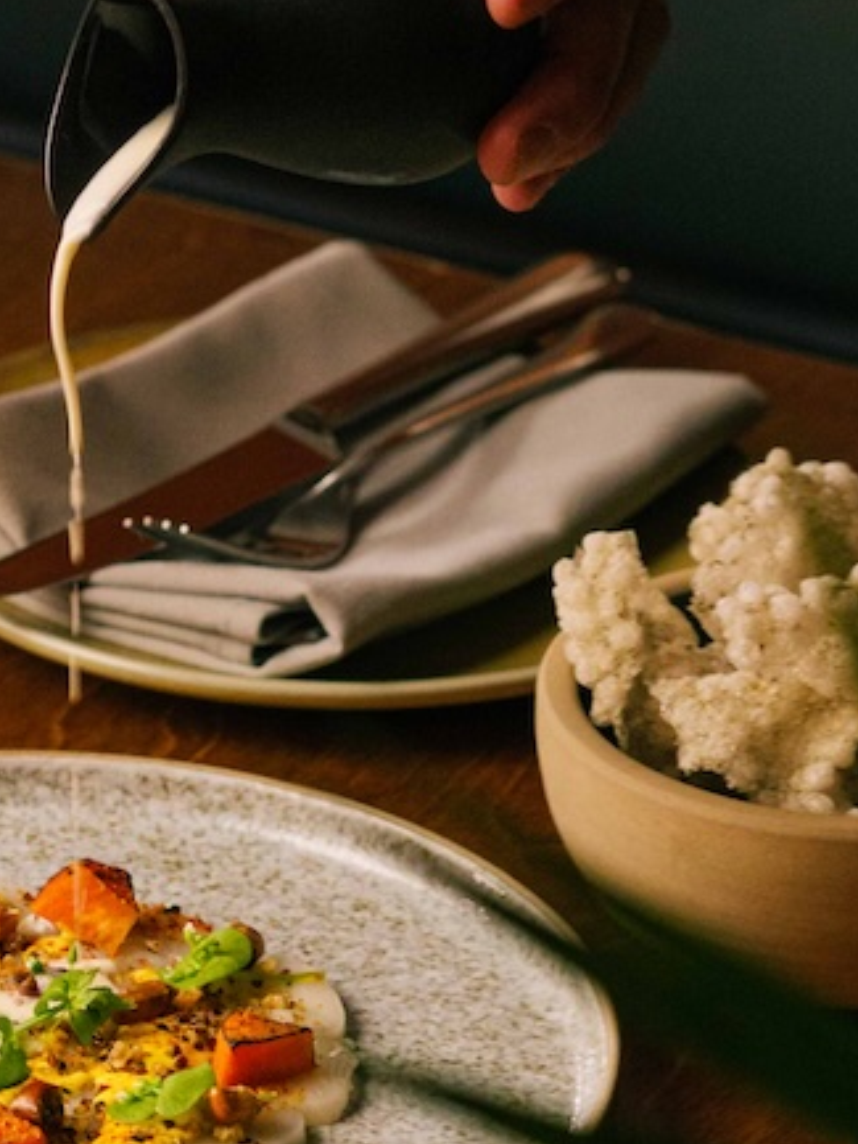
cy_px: 465
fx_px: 6871
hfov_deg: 7.1
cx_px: 3
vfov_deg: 9.5
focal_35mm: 208
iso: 1600
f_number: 3.5
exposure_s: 1/125
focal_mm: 45
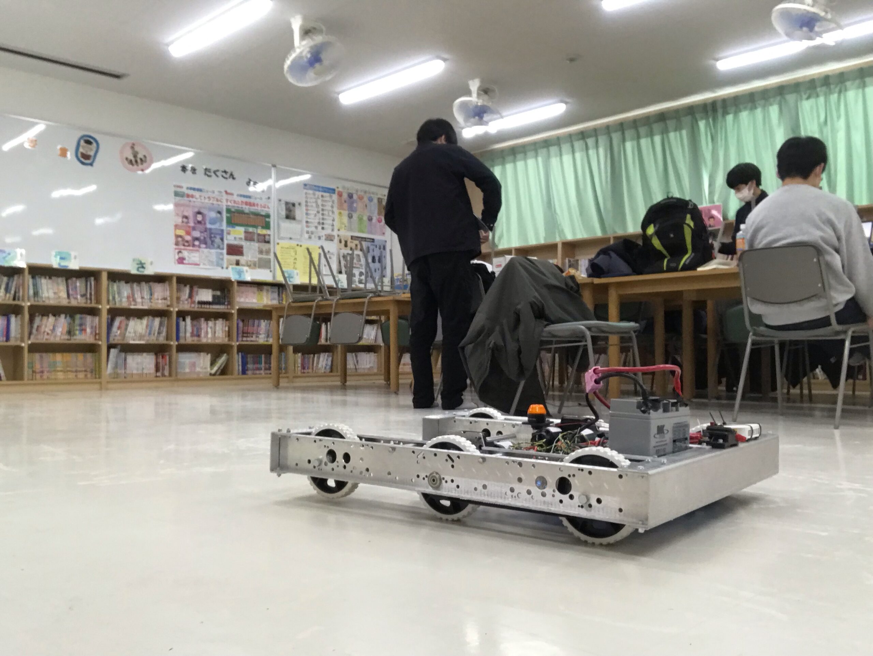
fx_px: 807
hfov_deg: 56.8
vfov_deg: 44.2
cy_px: 328
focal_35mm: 32
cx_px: 436
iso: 32
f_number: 2.2
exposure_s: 1/33
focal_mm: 2.87
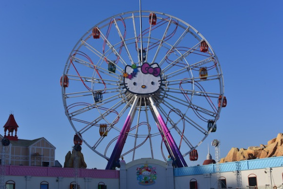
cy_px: 94
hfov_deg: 39.6
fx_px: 393
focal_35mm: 50
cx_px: 142
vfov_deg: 27.0
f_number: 10
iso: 100
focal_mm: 50
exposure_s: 1/320
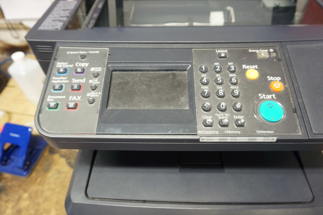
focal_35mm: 24
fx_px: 215
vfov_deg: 53.1
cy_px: 108
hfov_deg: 73.8
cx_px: 162
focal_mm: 16
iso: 1250
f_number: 4
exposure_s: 1/60
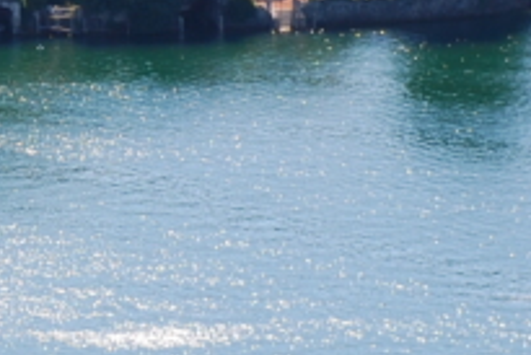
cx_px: -461
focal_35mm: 472
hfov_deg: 4.3
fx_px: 6967
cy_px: 16
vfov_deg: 2.9
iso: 100
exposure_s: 1/200
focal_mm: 66
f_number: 6.3
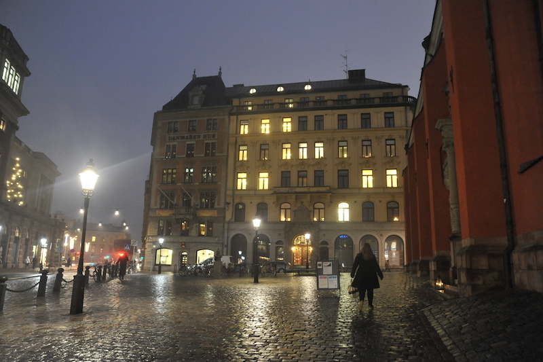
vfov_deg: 49.5
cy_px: 181
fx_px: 392
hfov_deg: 69.4
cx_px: 272
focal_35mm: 26
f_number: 2.8
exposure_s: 1/25
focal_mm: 26
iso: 3200
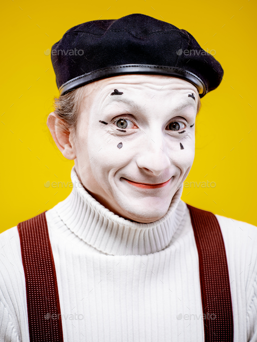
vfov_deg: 21.1
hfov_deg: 15.9
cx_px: 129
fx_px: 920
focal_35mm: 93
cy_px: 181
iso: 125
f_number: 4
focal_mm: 85
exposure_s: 1/200
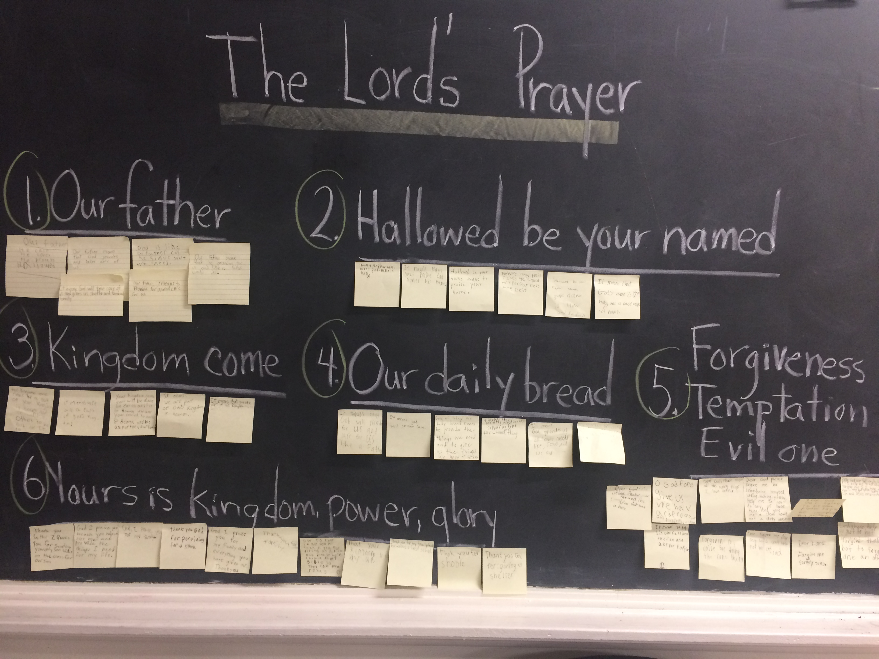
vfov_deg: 48.2
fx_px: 736
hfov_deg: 61.7
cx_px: 440
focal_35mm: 29
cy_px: 330
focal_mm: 4.15
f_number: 2.2
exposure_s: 1/30
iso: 125
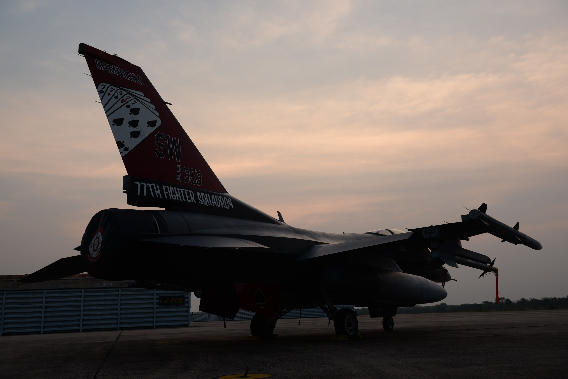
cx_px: 284
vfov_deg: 38.9
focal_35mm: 34
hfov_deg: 55.8
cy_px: 190
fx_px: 537
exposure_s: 1/100
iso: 125
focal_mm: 34
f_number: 5.6
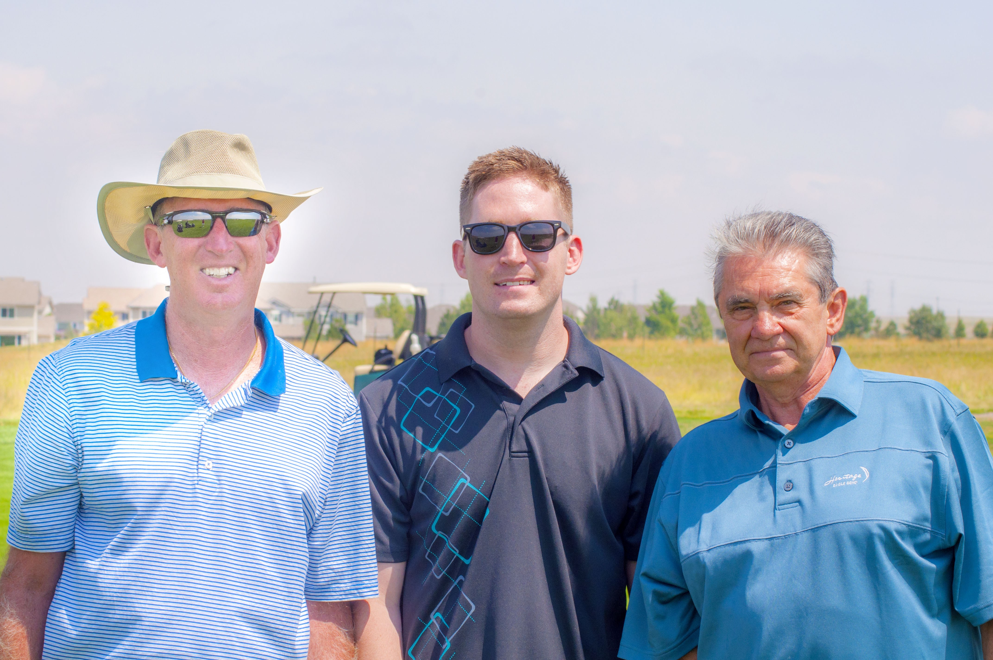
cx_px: 496
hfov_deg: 19.5
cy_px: 330
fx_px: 2893
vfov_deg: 13.0
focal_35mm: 105
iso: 200
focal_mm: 70
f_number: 11
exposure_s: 1/320
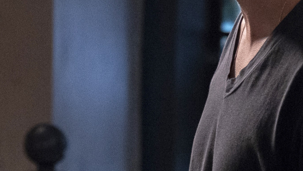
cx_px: 27
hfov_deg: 9.5
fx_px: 1816
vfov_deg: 5.4
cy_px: 63
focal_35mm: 226
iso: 6400
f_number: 2.8
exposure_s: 1/60
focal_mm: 48.5
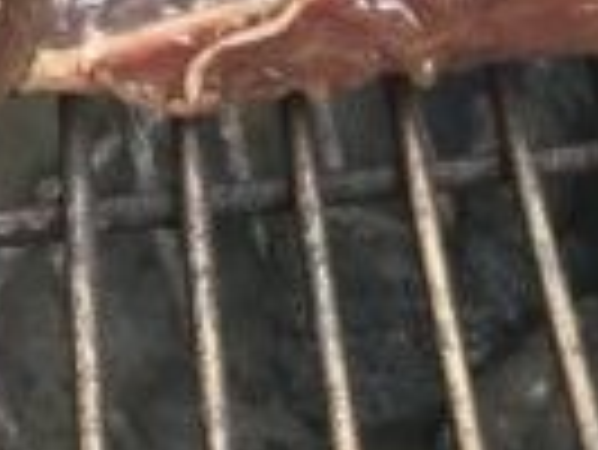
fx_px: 2179
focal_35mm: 126
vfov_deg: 11.7
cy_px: 36
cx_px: 634
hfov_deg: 15.3
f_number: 1.8
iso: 32
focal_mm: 3.99
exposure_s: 1/60
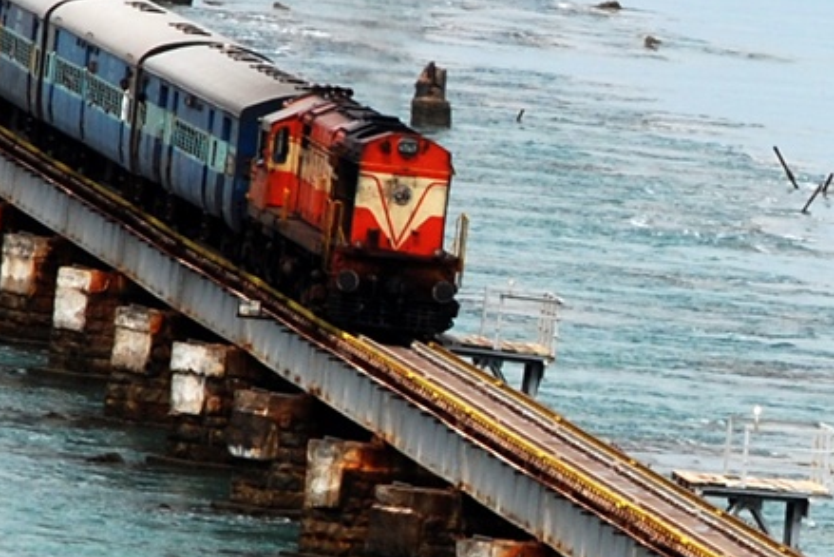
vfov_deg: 4.5
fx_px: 7091
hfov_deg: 6.7
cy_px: 180
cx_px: 355
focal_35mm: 306
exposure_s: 1/200
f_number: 11
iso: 125
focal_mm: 112
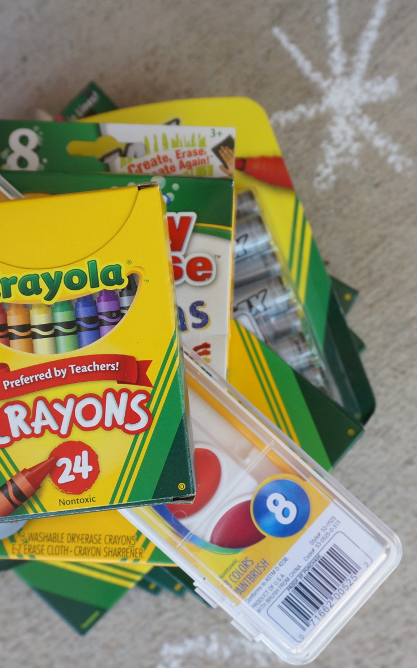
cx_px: 247
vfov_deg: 37.7
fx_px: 978
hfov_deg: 24.0
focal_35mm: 54
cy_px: 332
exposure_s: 1/200
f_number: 5
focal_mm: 23
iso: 400
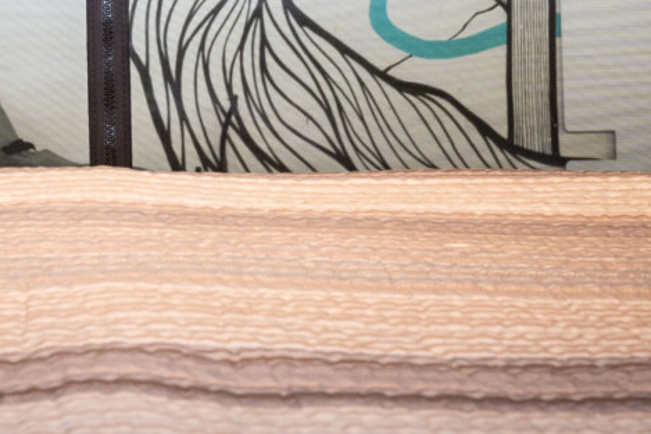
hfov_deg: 15.5
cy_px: -243
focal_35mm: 131
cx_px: 92
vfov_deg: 10.1
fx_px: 2370
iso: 640
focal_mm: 40
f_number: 7.1
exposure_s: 1/10
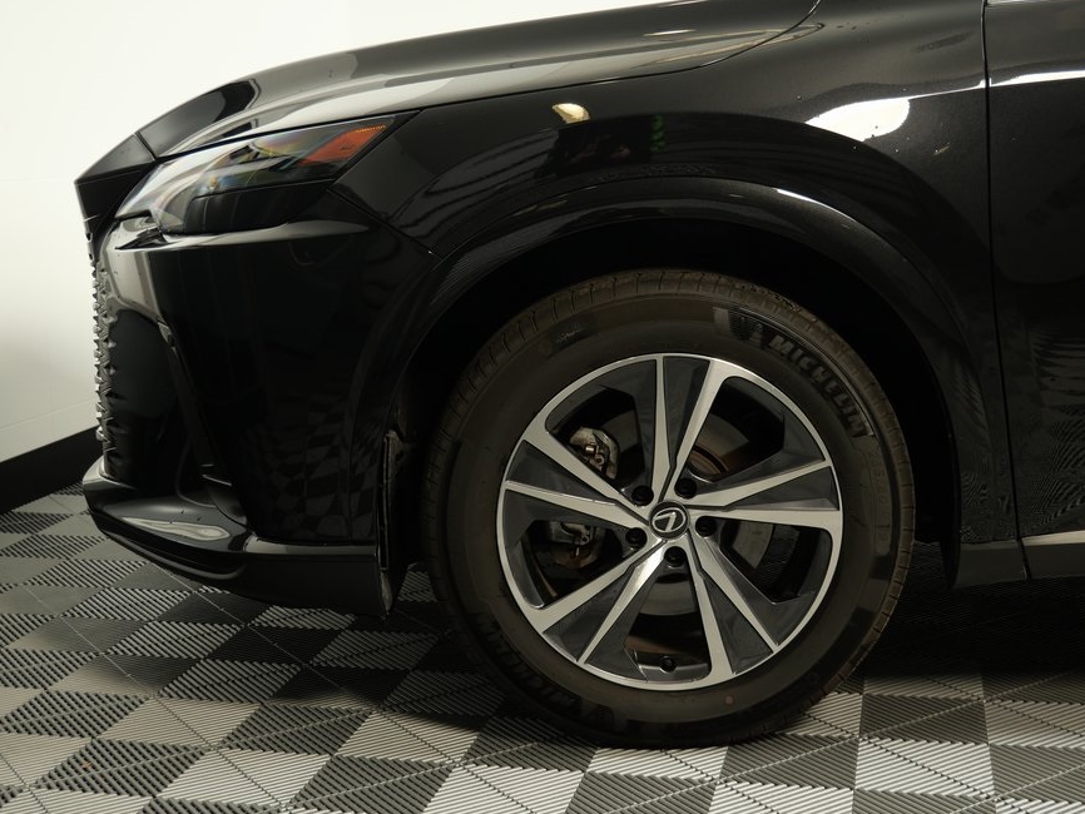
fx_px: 1630
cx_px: 619
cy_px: 413
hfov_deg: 36.7
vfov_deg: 28.0
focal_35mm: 52
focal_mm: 22
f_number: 4.2
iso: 250
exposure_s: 1/200
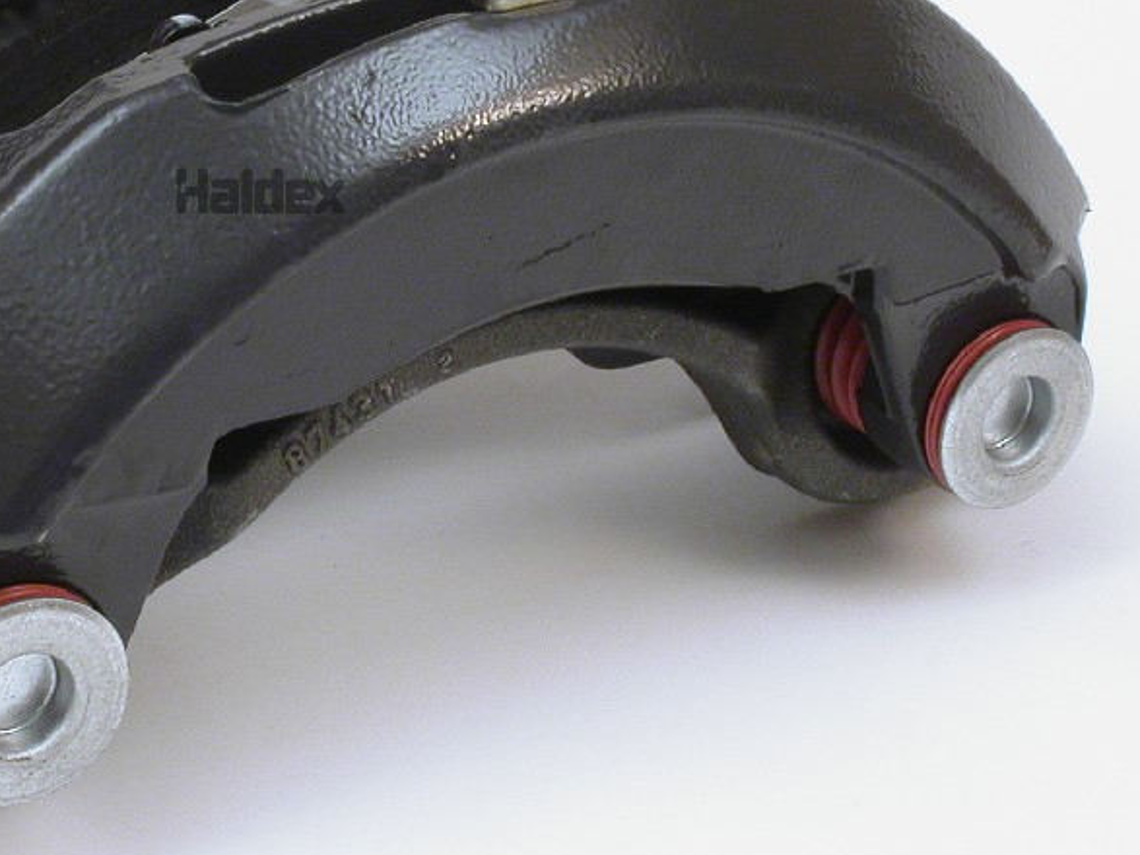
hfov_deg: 21.1
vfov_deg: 16.0
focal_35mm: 92
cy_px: 188
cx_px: 258
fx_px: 3029
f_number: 6.7
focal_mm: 9.3
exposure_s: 1.5
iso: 100
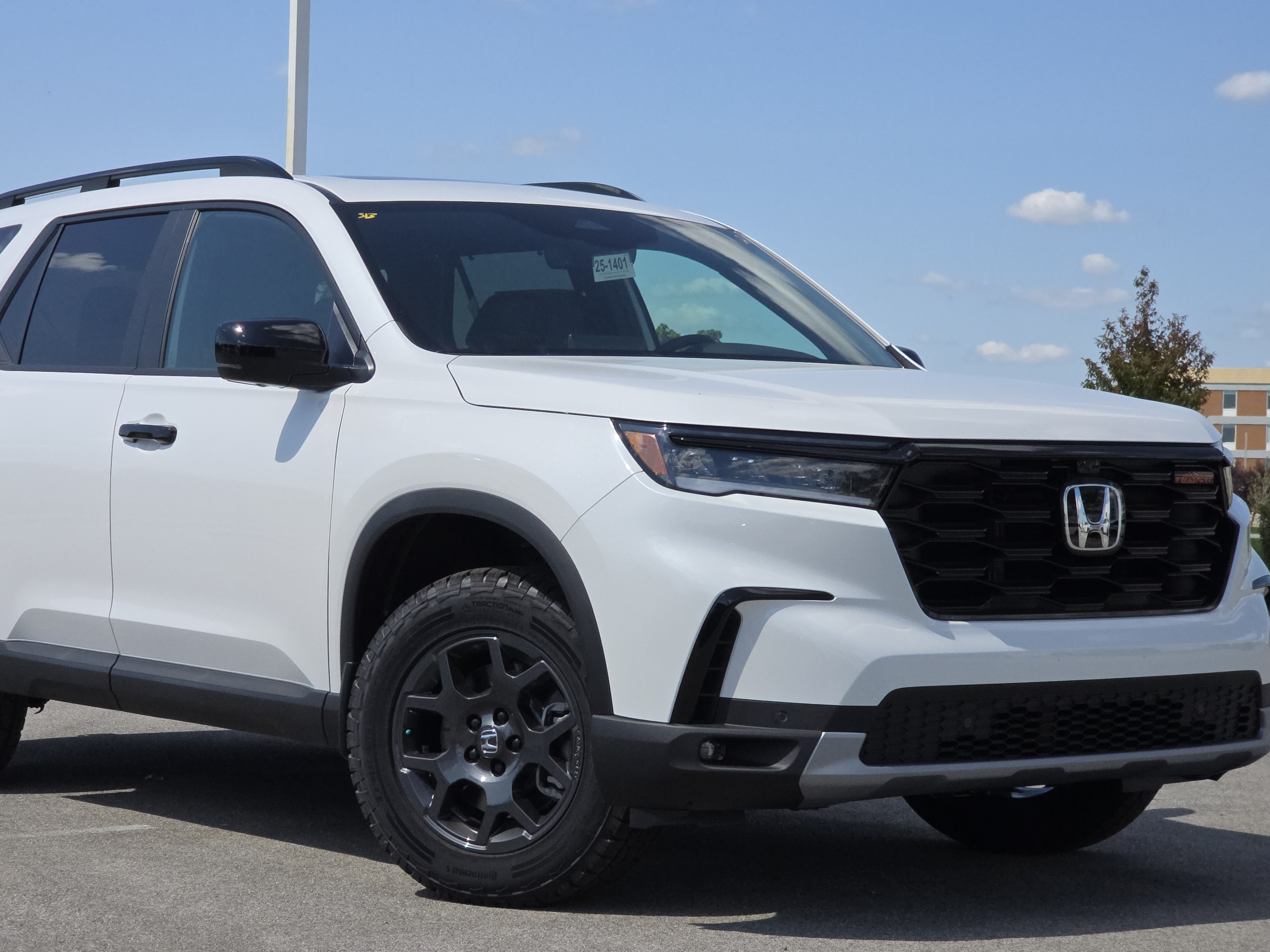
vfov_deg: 17.6
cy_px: 506
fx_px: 3082
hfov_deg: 23.3
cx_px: 523
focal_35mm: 84
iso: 50
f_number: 2.4
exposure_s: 1/2730
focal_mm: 7.9
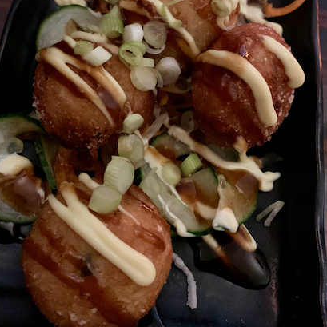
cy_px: 97
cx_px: 144
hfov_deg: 46.0
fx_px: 385
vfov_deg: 45.0
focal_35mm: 36
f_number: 1.8
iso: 1250
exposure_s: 1/16
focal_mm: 4.25
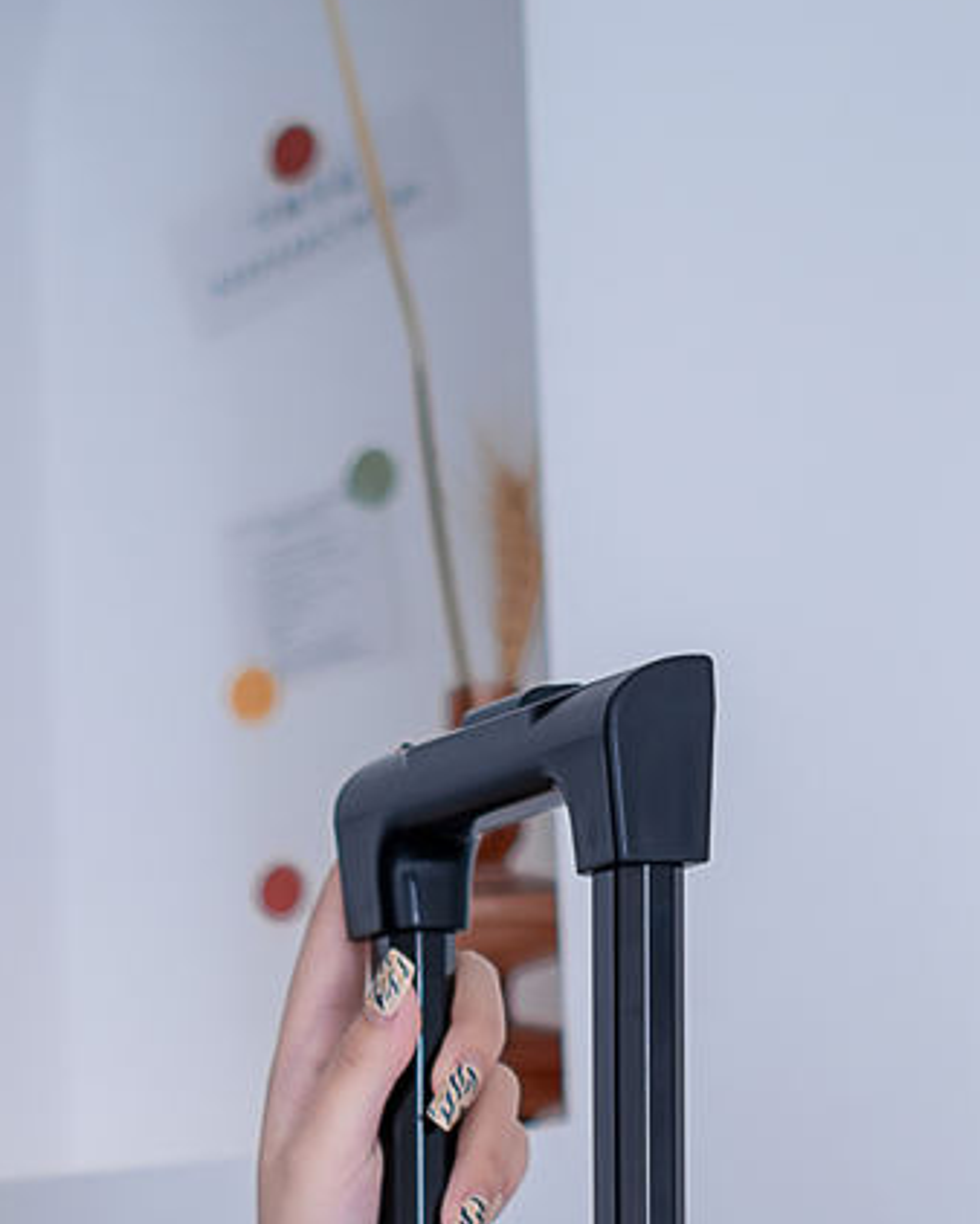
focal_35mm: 200
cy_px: 2451
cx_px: -316
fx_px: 7246
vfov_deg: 9.1
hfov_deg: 7.6
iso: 64
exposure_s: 1/13
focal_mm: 40
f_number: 2
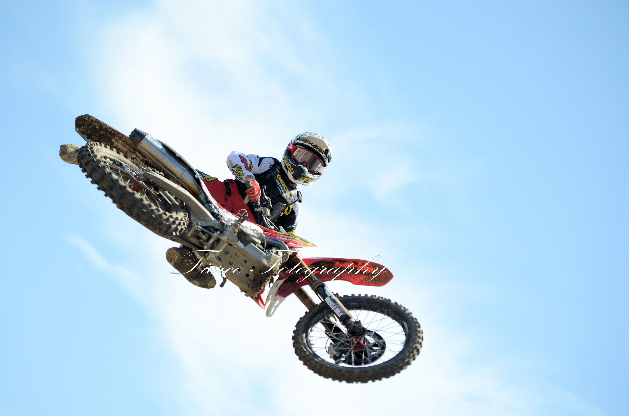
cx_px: 297
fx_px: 3748
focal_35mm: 215
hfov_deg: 9.6
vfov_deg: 6.4
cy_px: 209
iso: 400
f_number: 4.8
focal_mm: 130
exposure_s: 1/2000
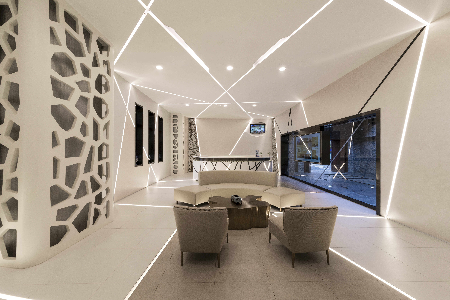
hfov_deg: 112.6
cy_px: 150
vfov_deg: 90.1
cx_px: 225
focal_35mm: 12
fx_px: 150
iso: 400
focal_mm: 12
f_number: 13
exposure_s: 1/30
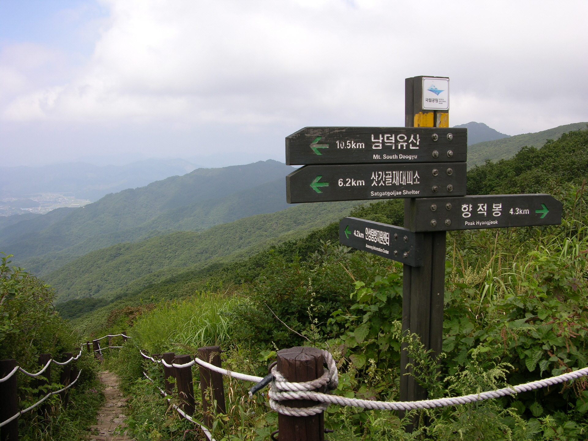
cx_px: 294
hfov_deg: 52.6
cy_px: 220
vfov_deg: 40.7
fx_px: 595
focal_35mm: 35
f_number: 5.6
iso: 50
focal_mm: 8.9
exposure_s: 1/198
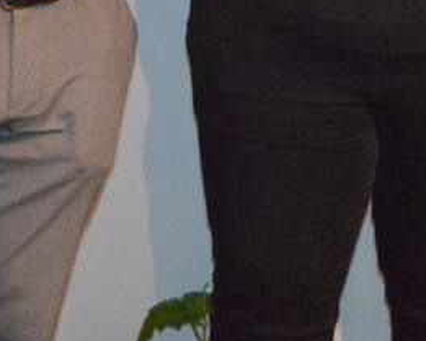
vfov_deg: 10.4
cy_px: -314
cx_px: 245
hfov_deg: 13.9
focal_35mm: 138
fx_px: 1741
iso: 2000
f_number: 4.5
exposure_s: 1/200
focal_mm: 20
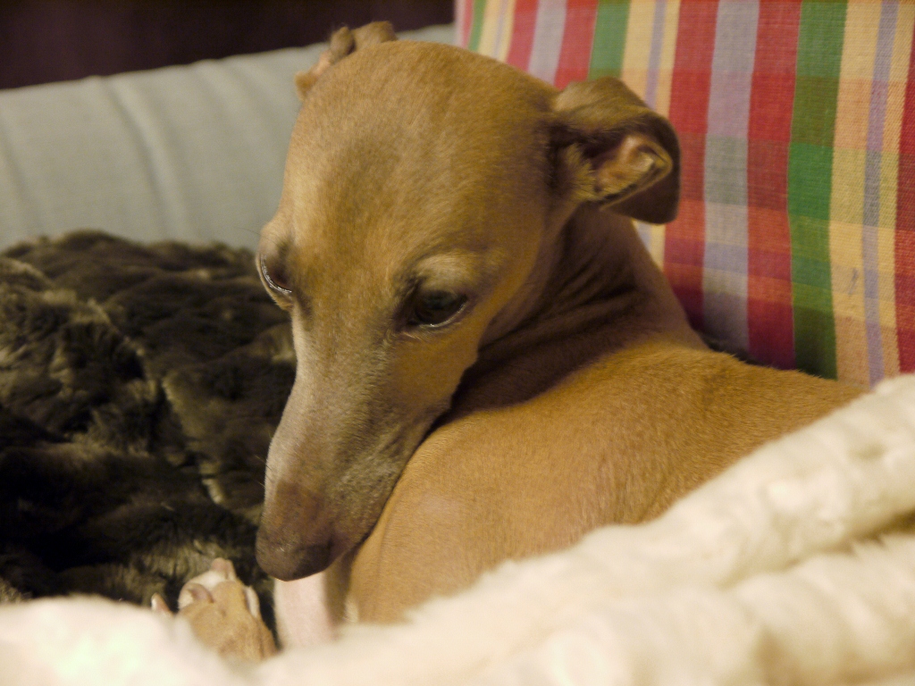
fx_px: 1956
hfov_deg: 26.3
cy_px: 343
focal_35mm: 74
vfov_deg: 19.9
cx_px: 458
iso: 400
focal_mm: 37
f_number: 5.4
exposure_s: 1/4
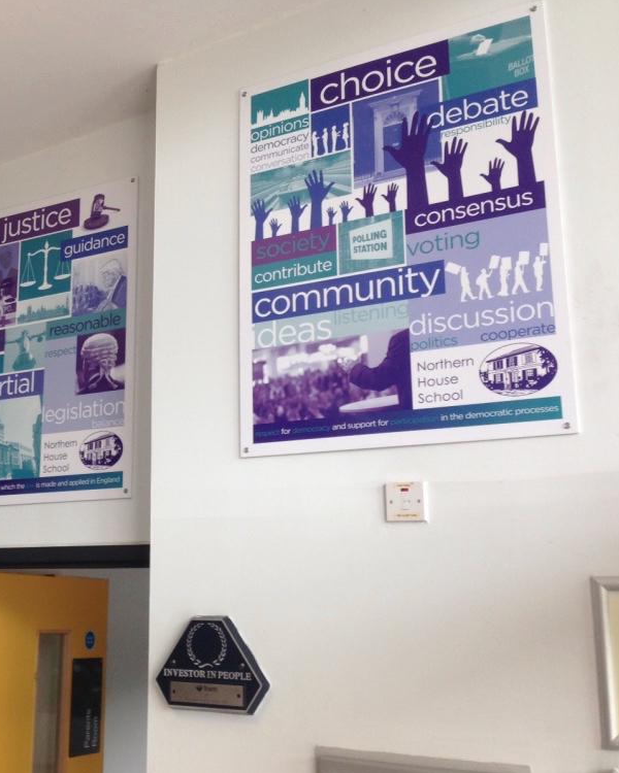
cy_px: 391
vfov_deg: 42.0
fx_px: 1008
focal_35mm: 44
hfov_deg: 33.2
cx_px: 123
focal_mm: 4.12
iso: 64
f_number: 2.4
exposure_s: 1/60
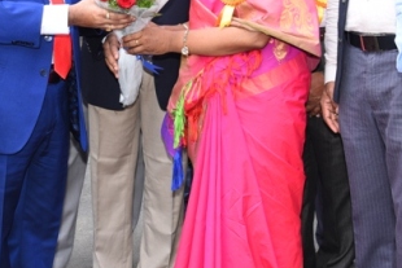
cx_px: 156
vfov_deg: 16.8
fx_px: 894
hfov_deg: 25.3
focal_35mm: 80
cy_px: 27
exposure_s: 1/200
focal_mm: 31
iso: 400
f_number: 6.3
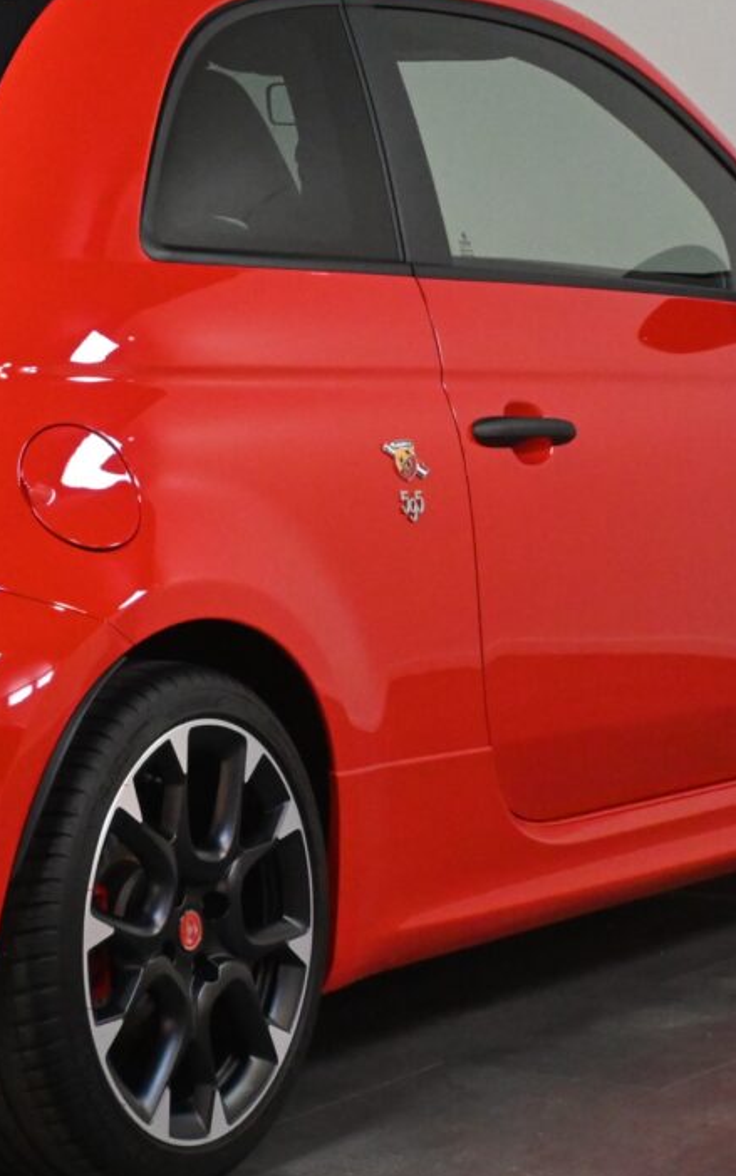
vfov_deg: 18.7
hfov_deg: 11.7
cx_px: 74
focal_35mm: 111
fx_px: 3561
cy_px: 393
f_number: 4.8
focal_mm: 30
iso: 3200
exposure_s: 1/80
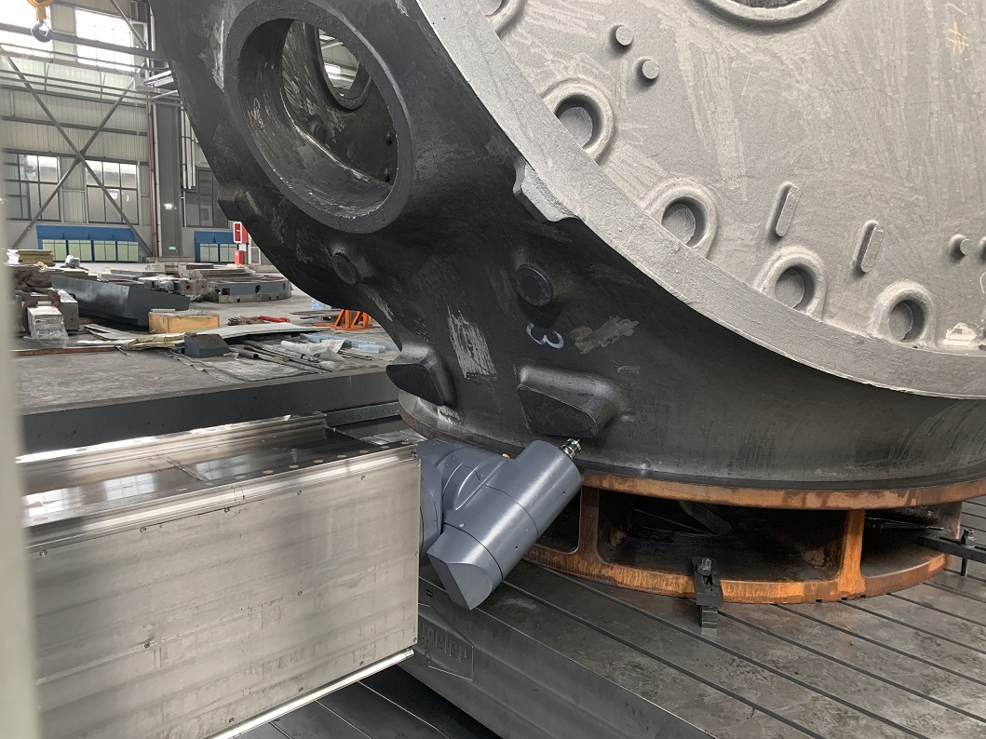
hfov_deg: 67.3
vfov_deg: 53.1
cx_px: 493
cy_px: 370
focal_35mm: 26
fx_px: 740
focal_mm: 4.25
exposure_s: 1/60
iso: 200
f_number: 1.8
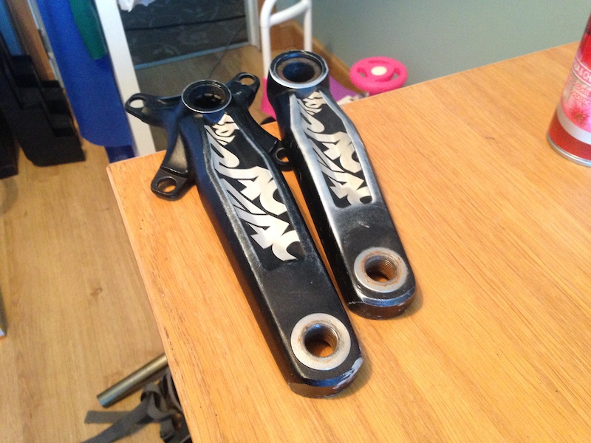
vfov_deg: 42.9
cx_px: 296
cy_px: 222
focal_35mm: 33
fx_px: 563
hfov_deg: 55.4
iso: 400
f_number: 2.4
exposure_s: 1/15
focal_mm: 4.12
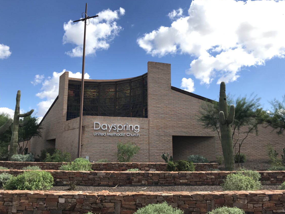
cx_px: 144
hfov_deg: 60.0
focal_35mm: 30
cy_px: 107
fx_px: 247
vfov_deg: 46.8
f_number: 1.8
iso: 20
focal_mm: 3.99
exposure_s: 1/2037
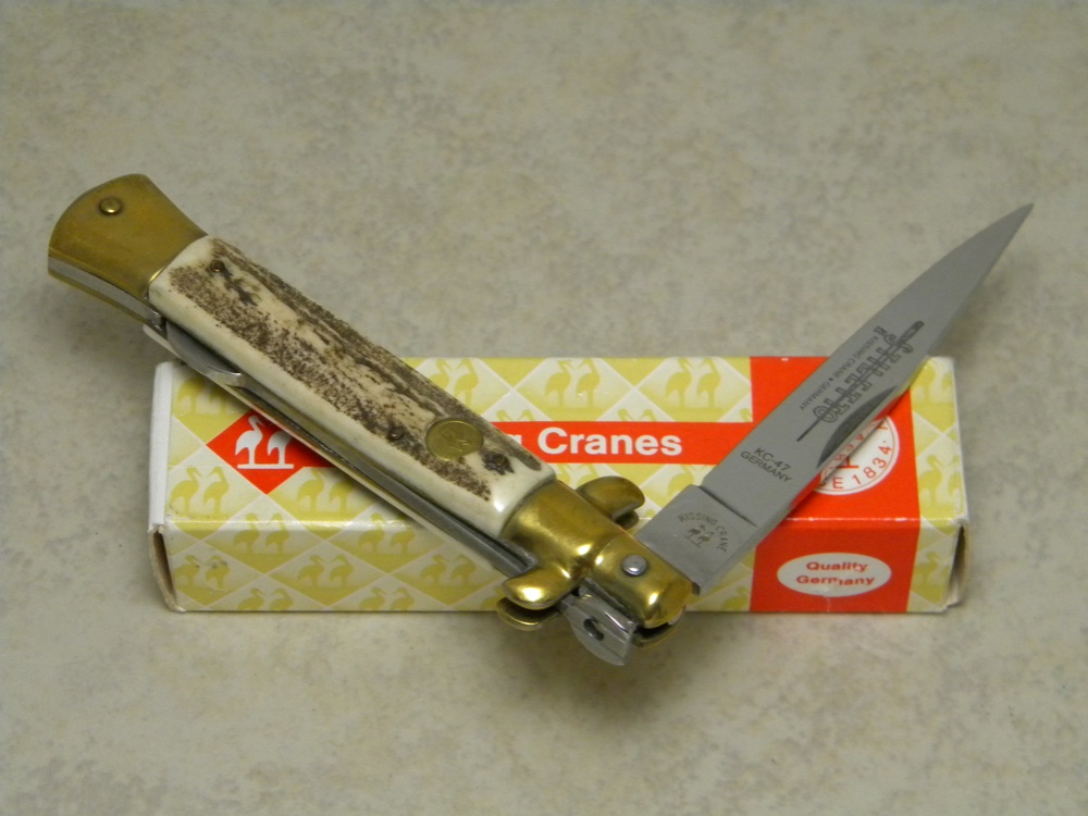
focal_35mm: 105
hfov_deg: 18.7
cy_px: 408
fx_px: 3300
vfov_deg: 14.1
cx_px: 544
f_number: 4.7
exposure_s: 1/30.4
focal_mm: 19
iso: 400
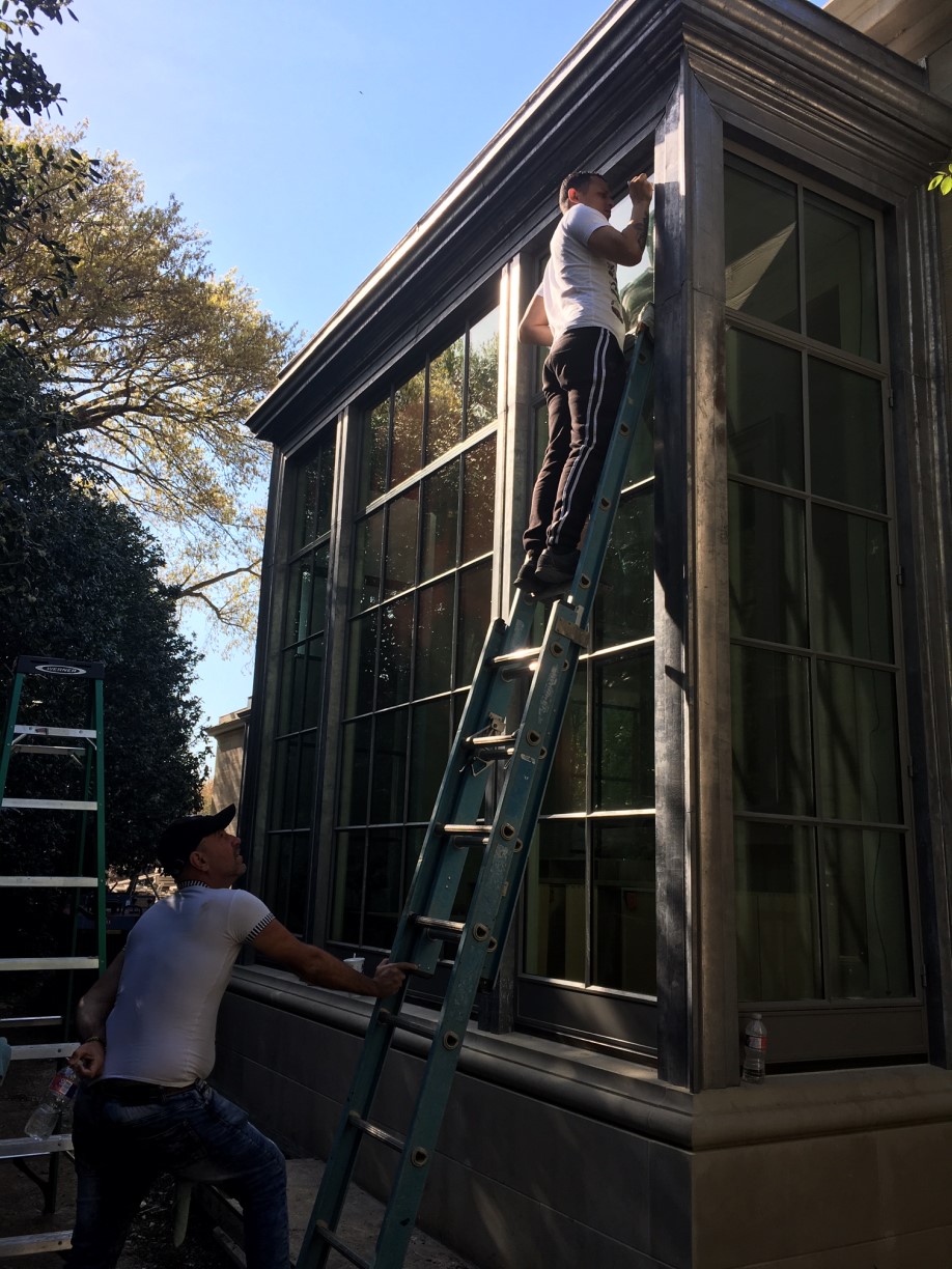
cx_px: 476
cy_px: 634
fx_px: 1063
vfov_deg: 61.7
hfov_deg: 48.2
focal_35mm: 29
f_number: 2.2
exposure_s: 1/699
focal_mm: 4.15
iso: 25
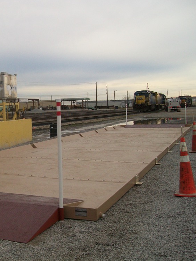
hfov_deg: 28.7
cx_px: 25
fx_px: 370
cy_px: 129
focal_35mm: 49
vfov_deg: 38.9
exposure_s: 1/80
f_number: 2.7
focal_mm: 6
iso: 64
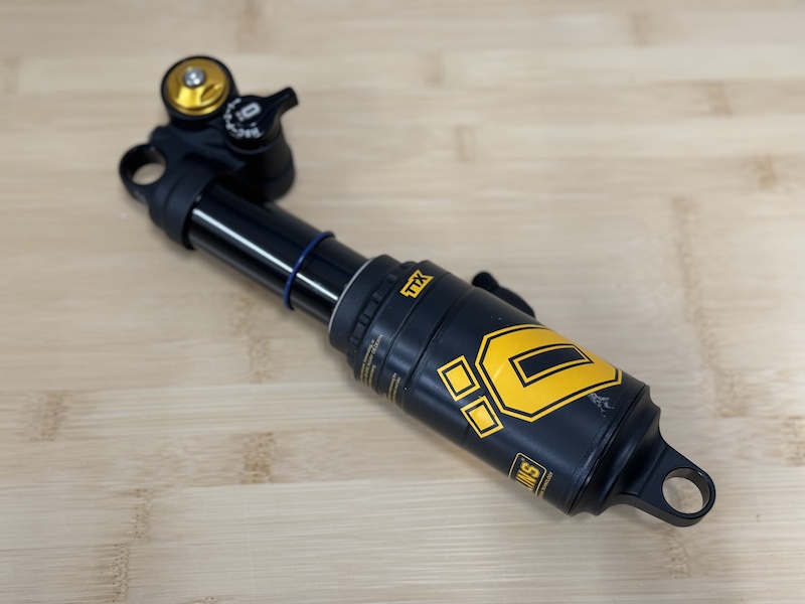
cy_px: 302
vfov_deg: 30.3
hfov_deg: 39.7
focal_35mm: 48
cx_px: 402
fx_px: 1116
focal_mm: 6.86
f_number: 1.78
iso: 250
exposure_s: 1/60
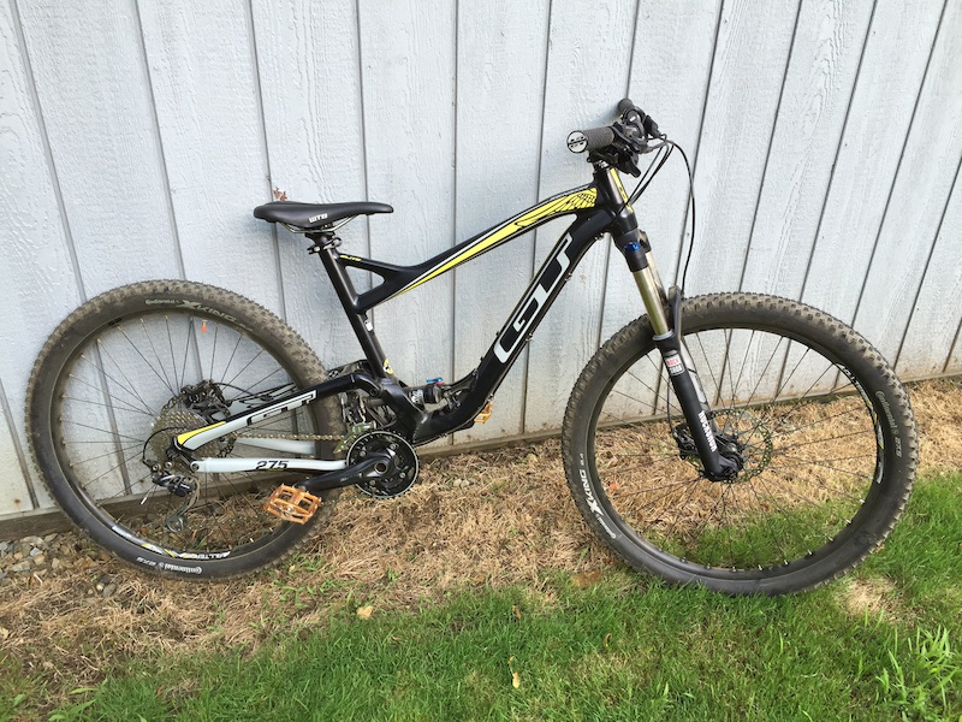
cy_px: 361
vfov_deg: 48.2
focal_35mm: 29
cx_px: 481
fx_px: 806
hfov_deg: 61.7
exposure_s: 1/120
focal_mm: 4.15
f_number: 2.2
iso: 40
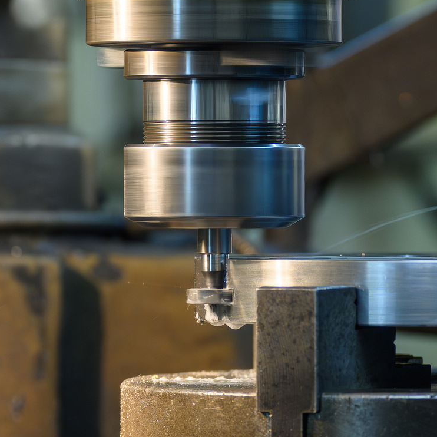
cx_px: 337
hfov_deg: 7.4
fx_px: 3385
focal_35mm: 237
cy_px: 214
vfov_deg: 7.4
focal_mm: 110
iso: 640
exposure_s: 1/60
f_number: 5
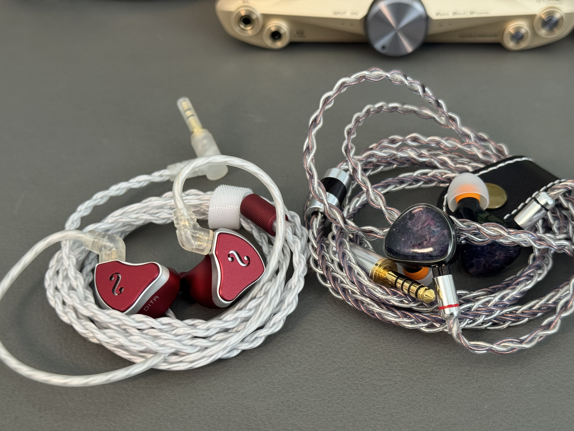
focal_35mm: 48
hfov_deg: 39.7
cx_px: 287
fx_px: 796
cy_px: 216
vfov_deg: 30.3
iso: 200
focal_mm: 6.76
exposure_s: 1/60
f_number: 1.78
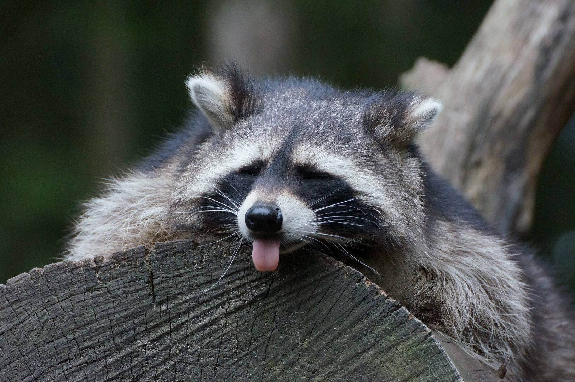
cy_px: 191
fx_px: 5983
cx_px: 288
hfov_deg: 5.5
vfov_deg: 3.7
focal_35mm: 375
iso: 2000
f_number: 8
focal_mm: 250
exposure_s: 1/200
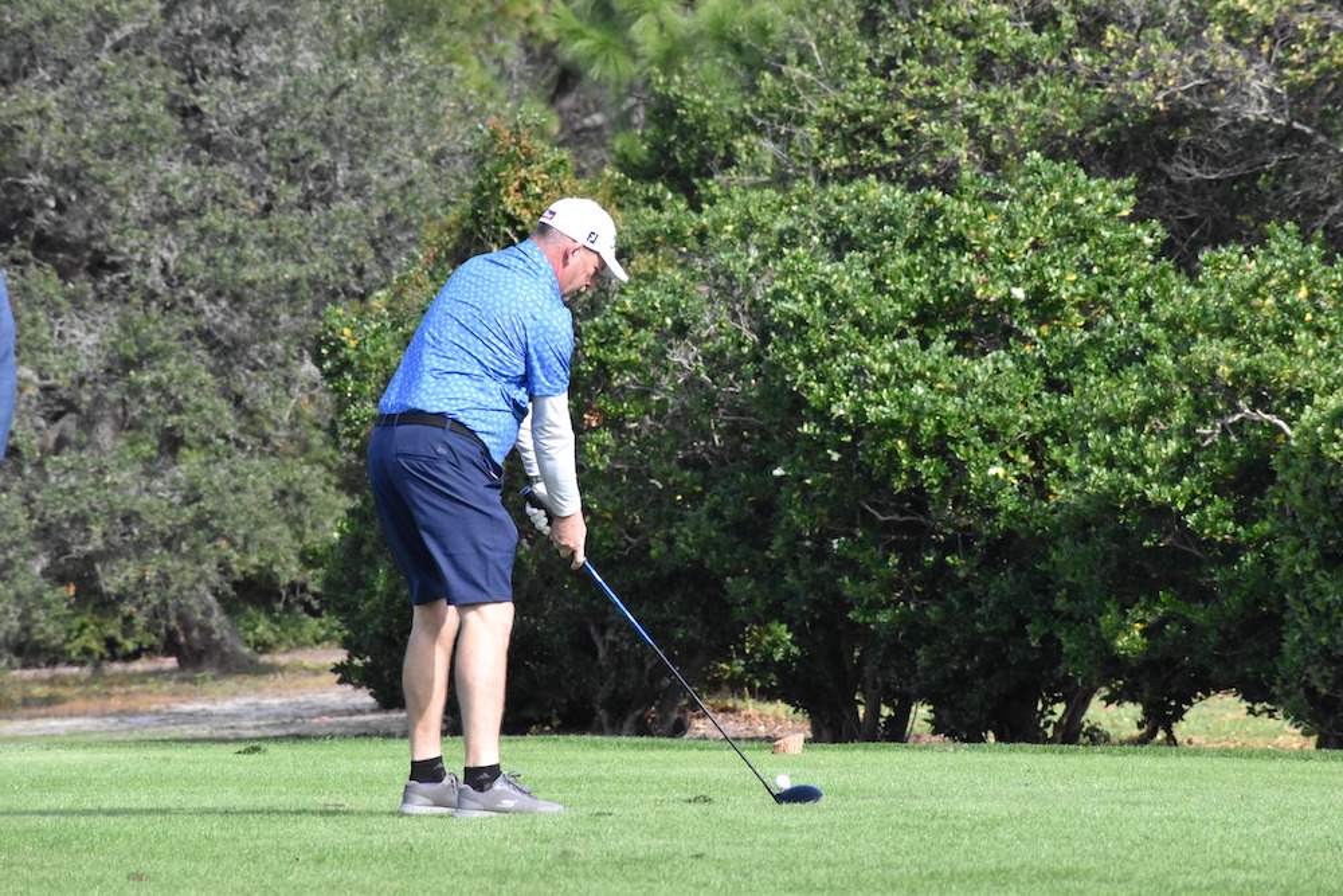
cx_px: 672
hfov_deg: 7.4
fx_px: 10353
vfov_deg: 5.0
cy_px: 448
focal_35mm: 278
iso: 4500
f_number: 10
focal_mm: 185
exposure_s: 1/3200
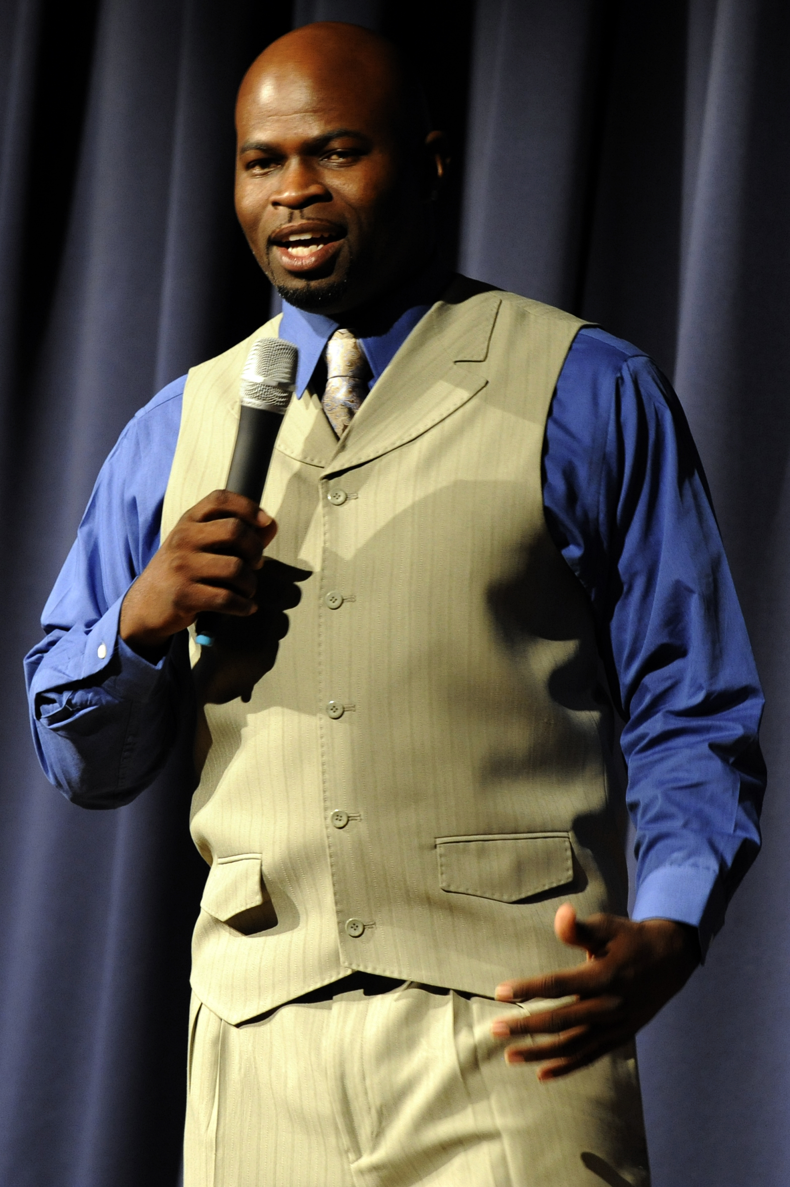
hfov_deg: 6.9
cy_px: 594
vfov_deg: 10.3
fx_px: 6591
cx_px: 395
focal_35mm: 200
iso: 2000
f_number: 5
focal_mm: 200
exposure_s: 1/80
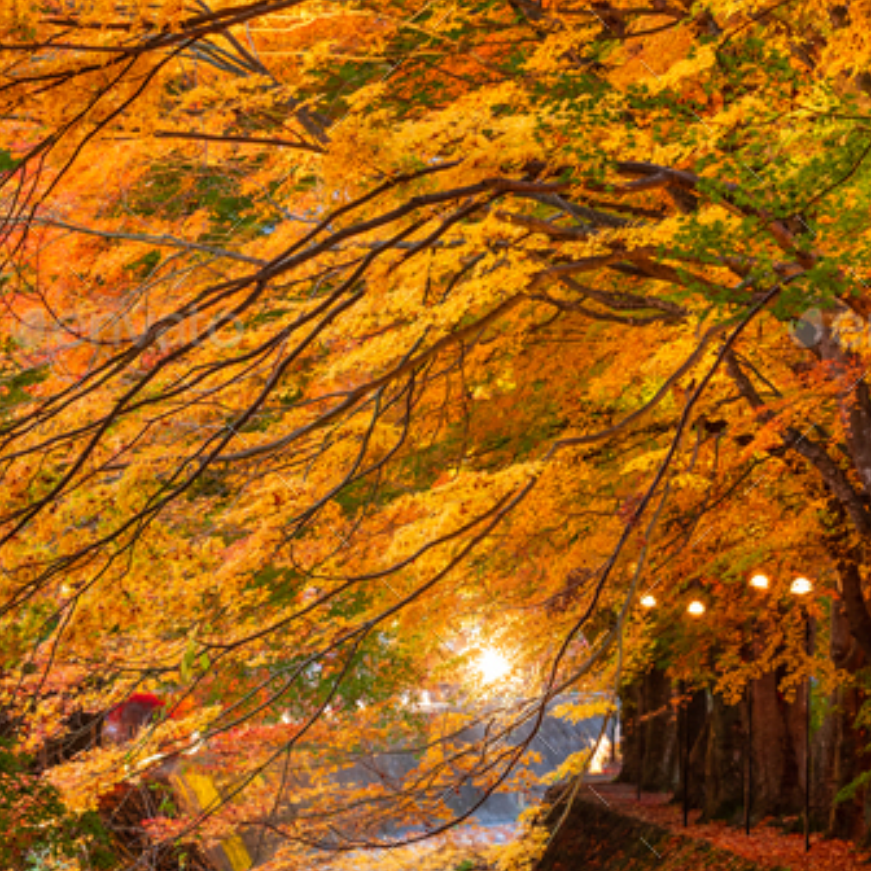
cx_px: 508
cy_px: 308
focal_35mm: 228
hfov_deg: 7.7
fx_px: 6491
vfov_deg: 7.7
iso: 200
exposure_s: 1/1.25
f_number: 5
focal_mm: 102
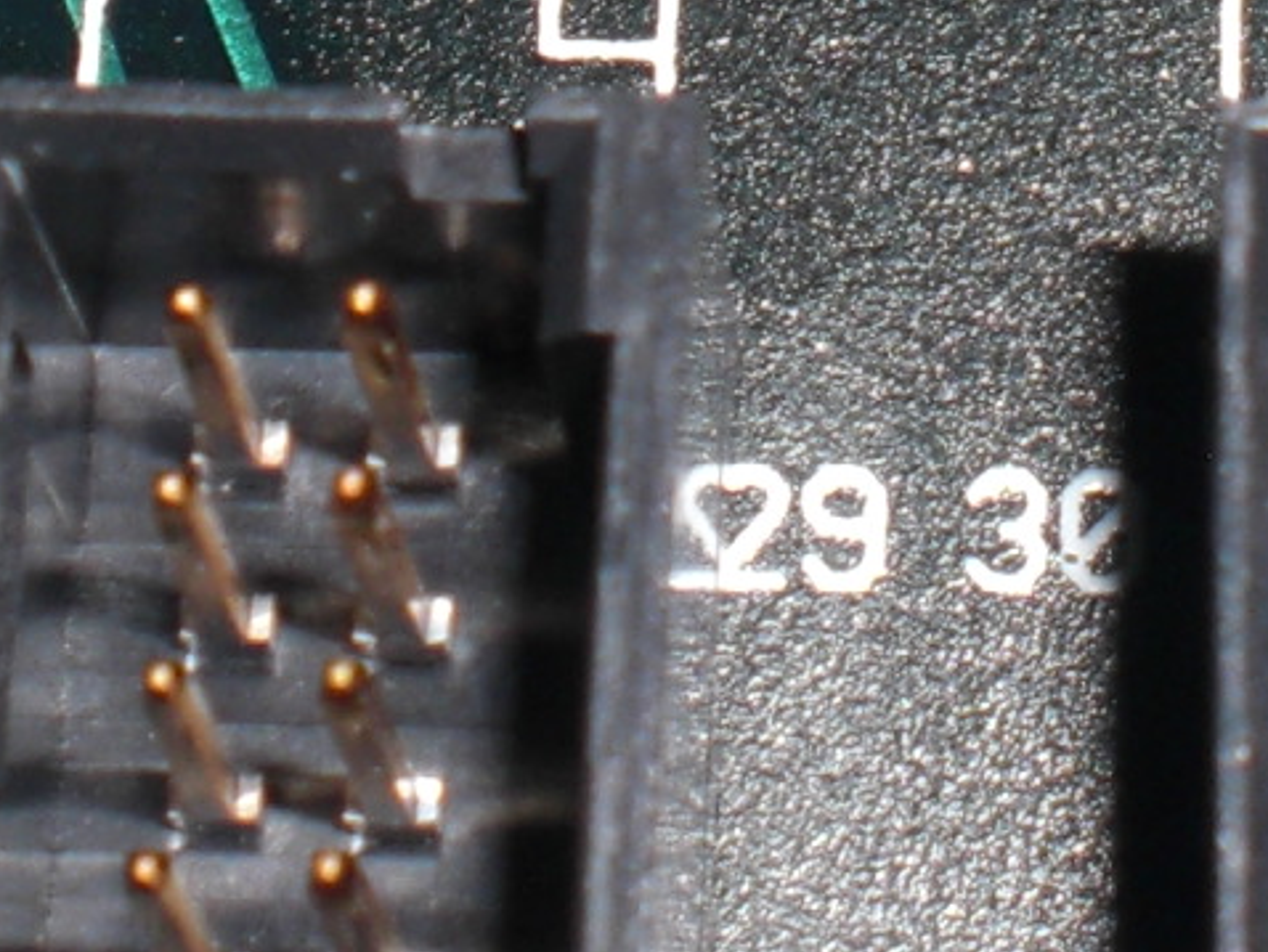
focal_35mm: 183
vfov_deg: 8.0
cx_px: 1308
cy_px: -257
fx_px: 6707
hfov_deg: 10.7
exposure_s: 1/60
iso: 64
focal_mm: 6.3
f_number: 5.6
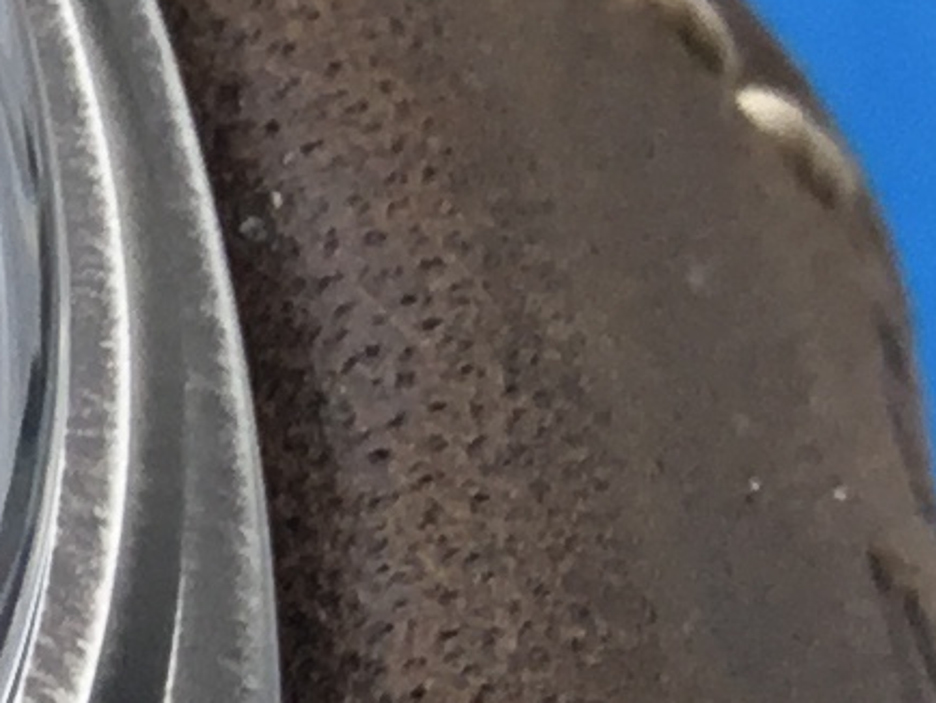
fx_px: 6304
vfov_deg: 6.3
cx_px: -1771
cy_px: 929
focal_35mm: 233
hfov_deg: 7.5
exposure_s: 1/176
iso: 25
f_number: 2.4
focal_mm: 3.3
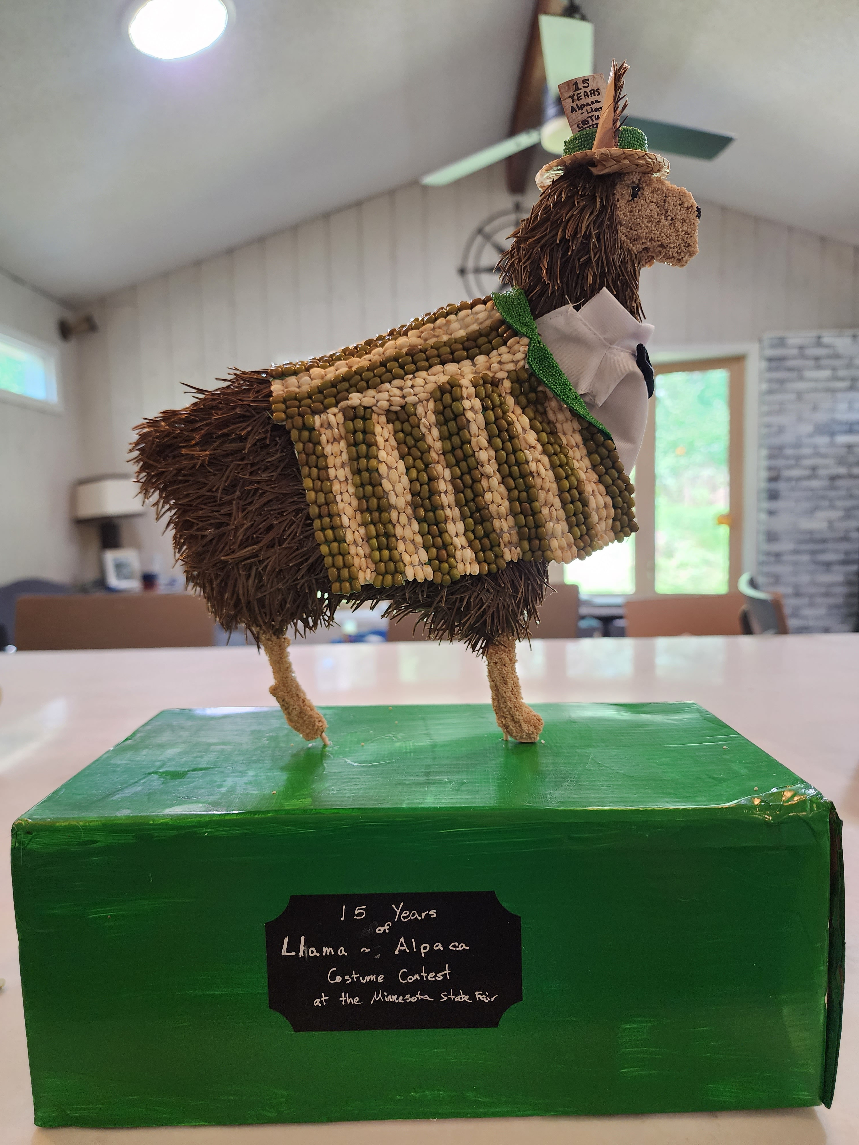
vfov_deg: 73.9
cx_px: 430
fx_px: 761
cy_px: 572
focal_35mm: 23
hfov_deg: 58.9
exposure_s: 1/120
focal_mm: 6.4
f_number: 1.8
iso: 400
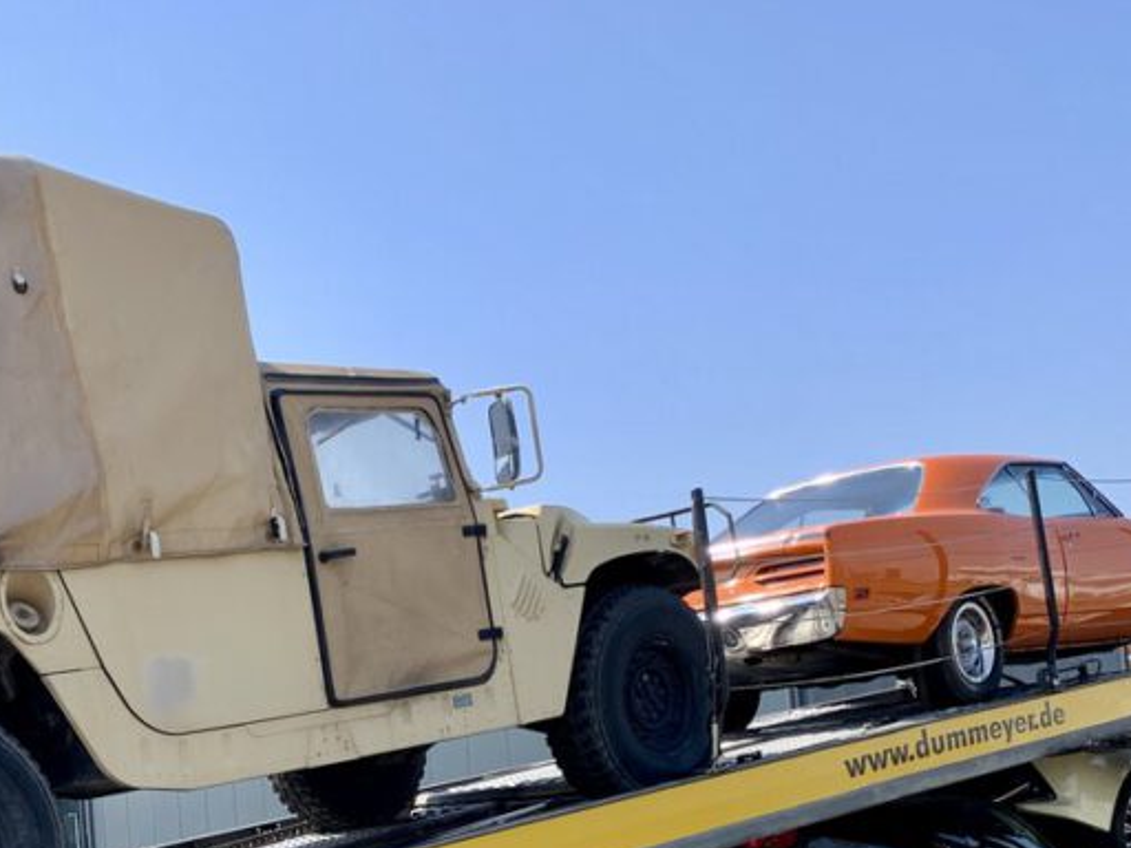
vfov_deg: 26.7
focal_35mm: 52
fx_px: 1699
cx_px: 373
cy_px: 826
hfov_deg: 36.4
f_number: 1.8
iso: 25
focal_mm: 4.25
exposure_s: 1/1513
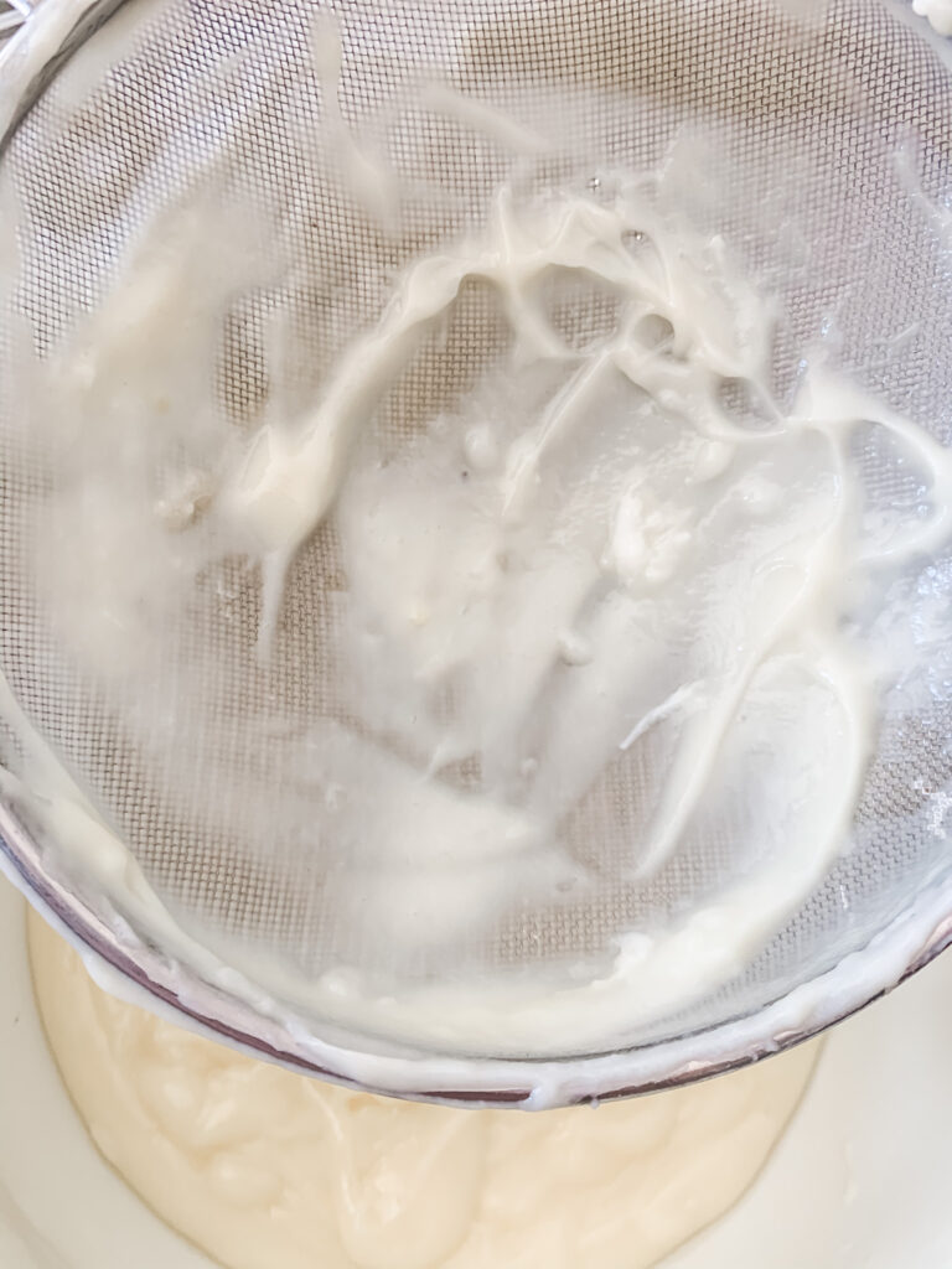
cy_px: 634
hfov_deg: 53.1
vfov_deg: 67.3
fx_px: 953
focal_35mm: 26
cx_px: 476
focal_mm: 4.25
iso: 100
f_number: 1.8
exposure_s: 1/80
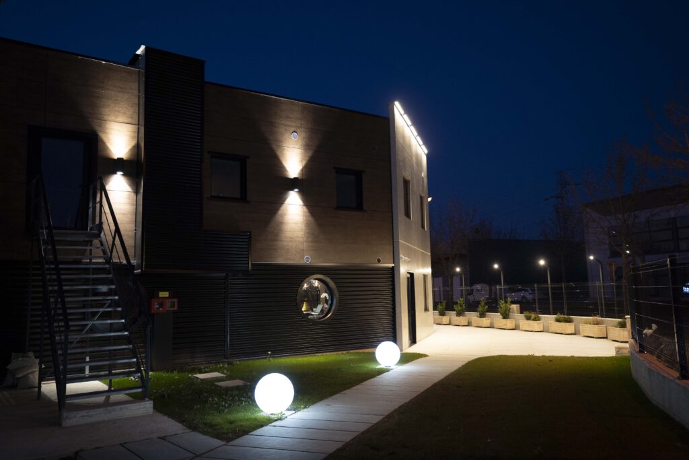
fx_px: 555
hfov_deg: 63.7
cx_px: 344
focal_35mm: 29
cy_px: 230
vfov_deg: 45.0
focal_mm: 29
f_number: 2.8
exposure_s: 1/80
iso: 2000
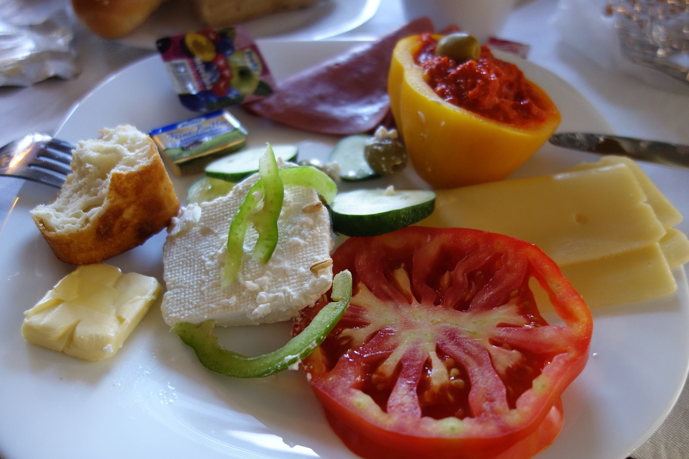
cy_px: 230
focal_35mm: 28
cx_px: 344
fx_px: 536
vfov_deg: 46.4
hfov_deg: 65.5
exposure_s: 1/125
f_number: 1.8
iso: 500
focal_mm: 10.4
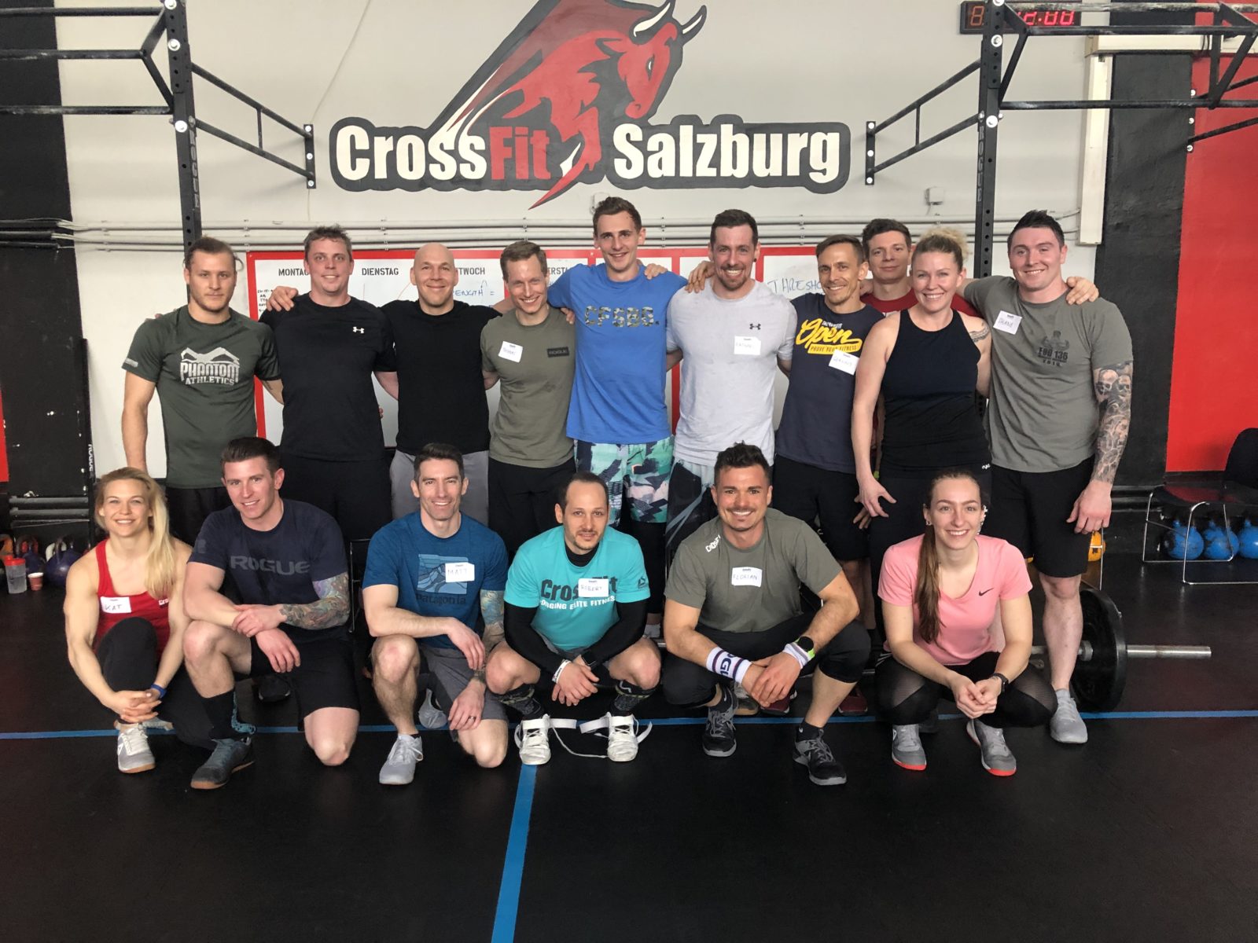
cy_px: 472
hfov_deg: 63.4
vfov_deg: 49.7
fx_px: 1018
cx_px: 629
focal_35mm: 28
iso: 80
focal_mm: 3.99
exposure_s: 1/15
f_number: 1.8
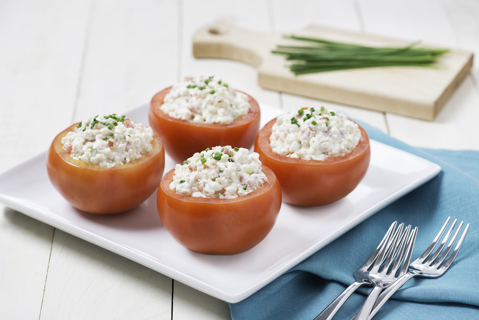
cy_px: 160
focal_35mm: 105
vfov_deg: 13.1
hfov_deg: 19.4
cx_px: 240
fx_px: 1398
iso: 100
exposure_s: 1/160
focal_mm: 105
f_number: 7.1
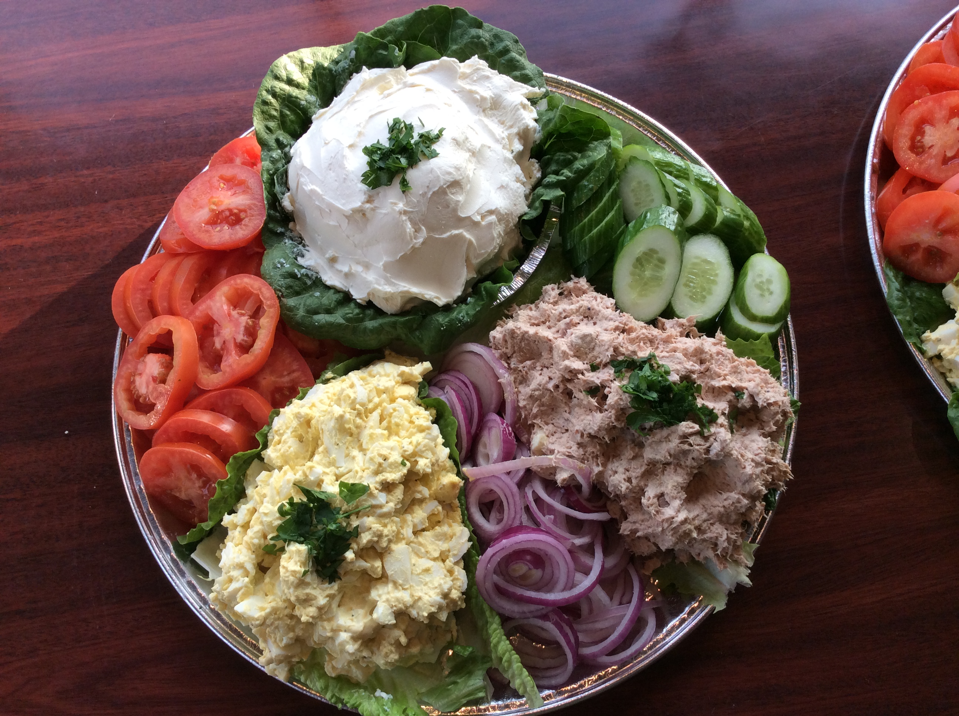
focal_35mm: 32
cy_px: 358
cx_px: 480
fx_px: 885
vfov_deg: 44.1
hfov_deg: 56.9
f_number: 2.4
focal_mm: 3.3
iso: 40
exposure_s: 1/120
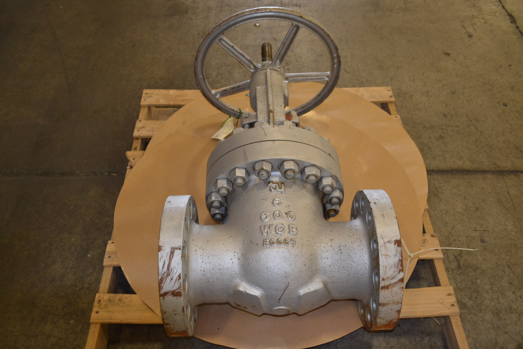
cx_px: 262
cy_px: 174
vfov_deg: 40.0
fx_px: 479
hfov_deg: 57.2
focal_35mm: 33
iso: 1250
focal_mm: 22
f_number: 3.8
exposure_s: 1/60
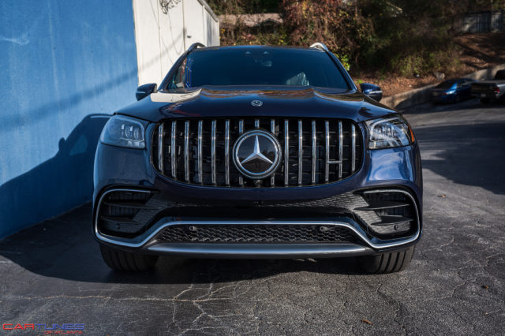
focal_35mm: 35
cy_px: 168
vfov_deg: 37.8
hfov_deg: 54.5
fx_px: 491
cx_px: 252
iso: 100
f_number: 5
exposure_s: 1/640
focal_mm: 35
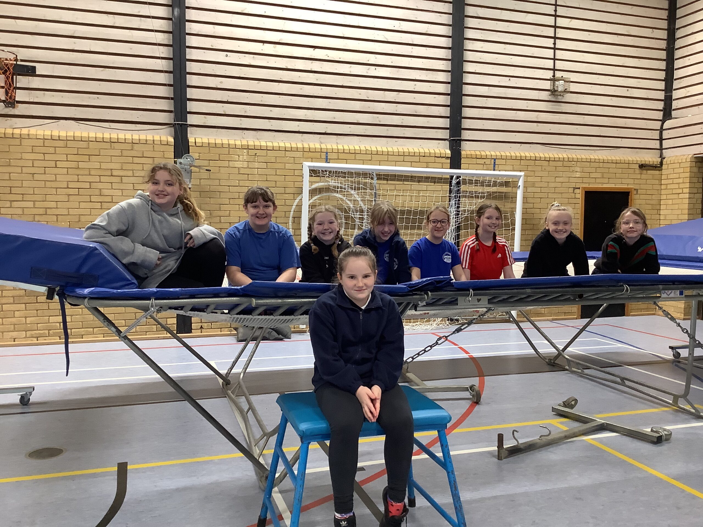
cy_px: 264
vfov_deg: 45.4
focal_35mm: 31
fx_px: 630
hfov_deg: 58.4
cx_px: 352
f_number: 2.4
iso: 160
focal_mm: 3.3
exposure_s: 1/50
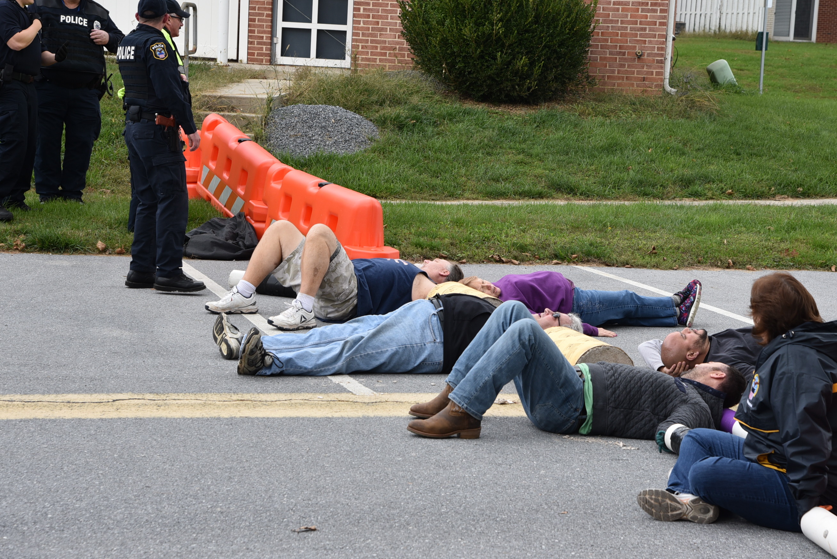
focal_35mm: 90
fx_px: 2093
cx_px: 446
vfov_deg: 15.2
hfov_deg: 22.6
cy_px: 241
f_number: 8
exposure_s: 1/250
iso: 400
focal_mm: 78
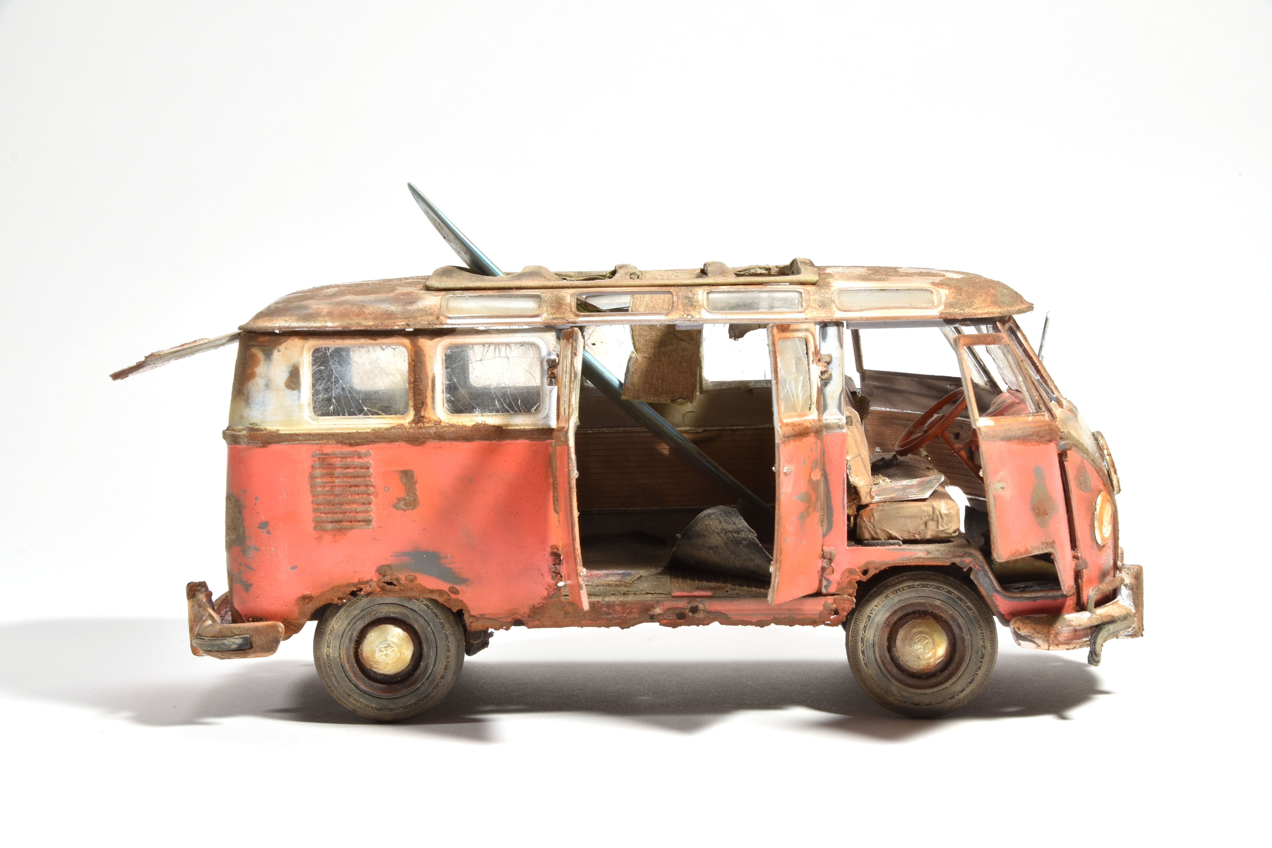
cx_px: 636
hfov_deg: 24.6
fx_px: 2915
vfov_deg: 16.6
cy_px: 424
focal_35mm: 82
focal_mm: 55
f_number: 22
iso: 100
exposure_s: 1/160
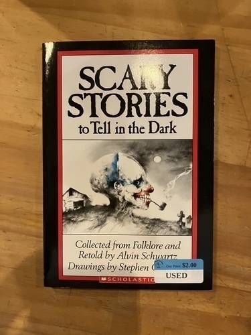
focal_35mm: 28
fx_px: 271
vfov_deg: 63.4
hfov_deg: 49.7
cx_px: 126
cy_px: 168
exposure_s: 1/40
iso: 400
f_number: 1.8
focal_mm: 3.99
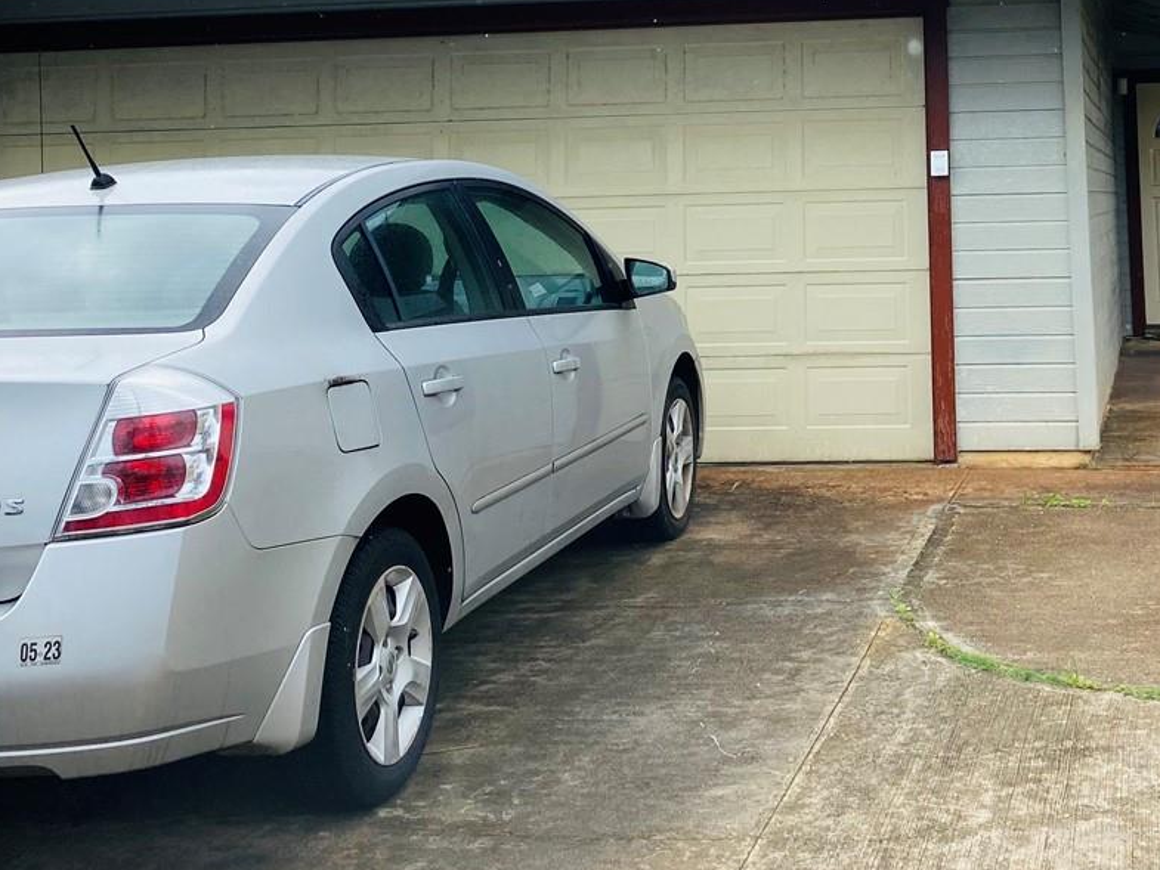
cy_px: 66
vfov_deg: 26.5
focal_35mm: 53
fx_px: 1776
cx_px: 913
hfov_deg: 35.1
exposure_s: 1/3300
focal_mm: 4.25
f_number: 1.8
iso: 32
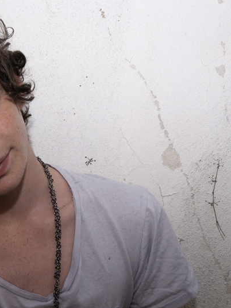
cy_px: 155
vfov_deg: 32.8
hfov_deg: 23.8
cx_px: 0
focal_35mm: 59
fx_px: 523
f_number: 9
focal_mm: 27
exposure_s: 1/125
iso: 100
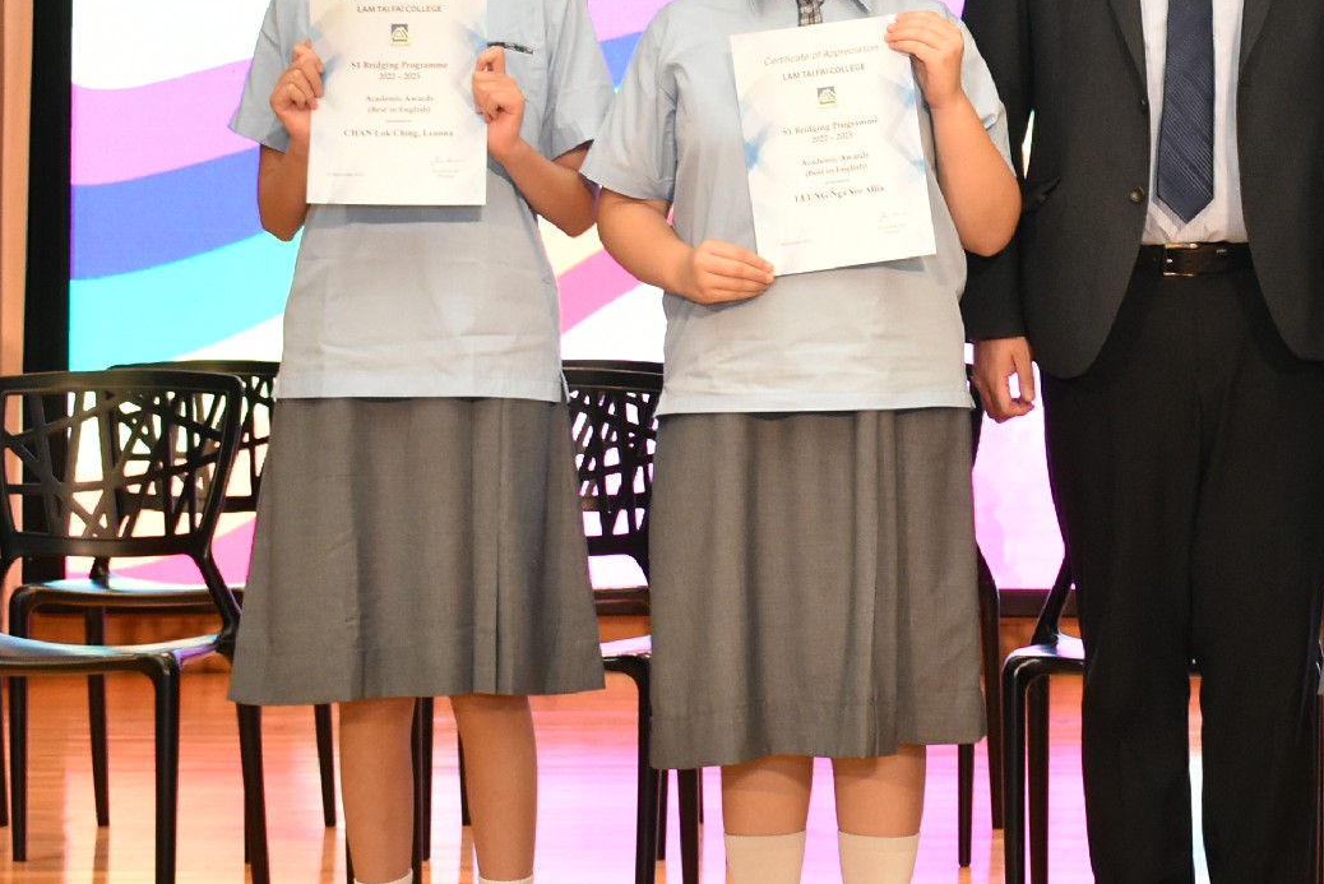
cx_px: 1245
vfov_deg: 13.1
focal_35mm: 104
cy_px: 177
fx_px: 3826
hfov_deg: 19.2
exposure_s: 1/100
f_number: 5.6
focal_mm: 30
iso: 2000
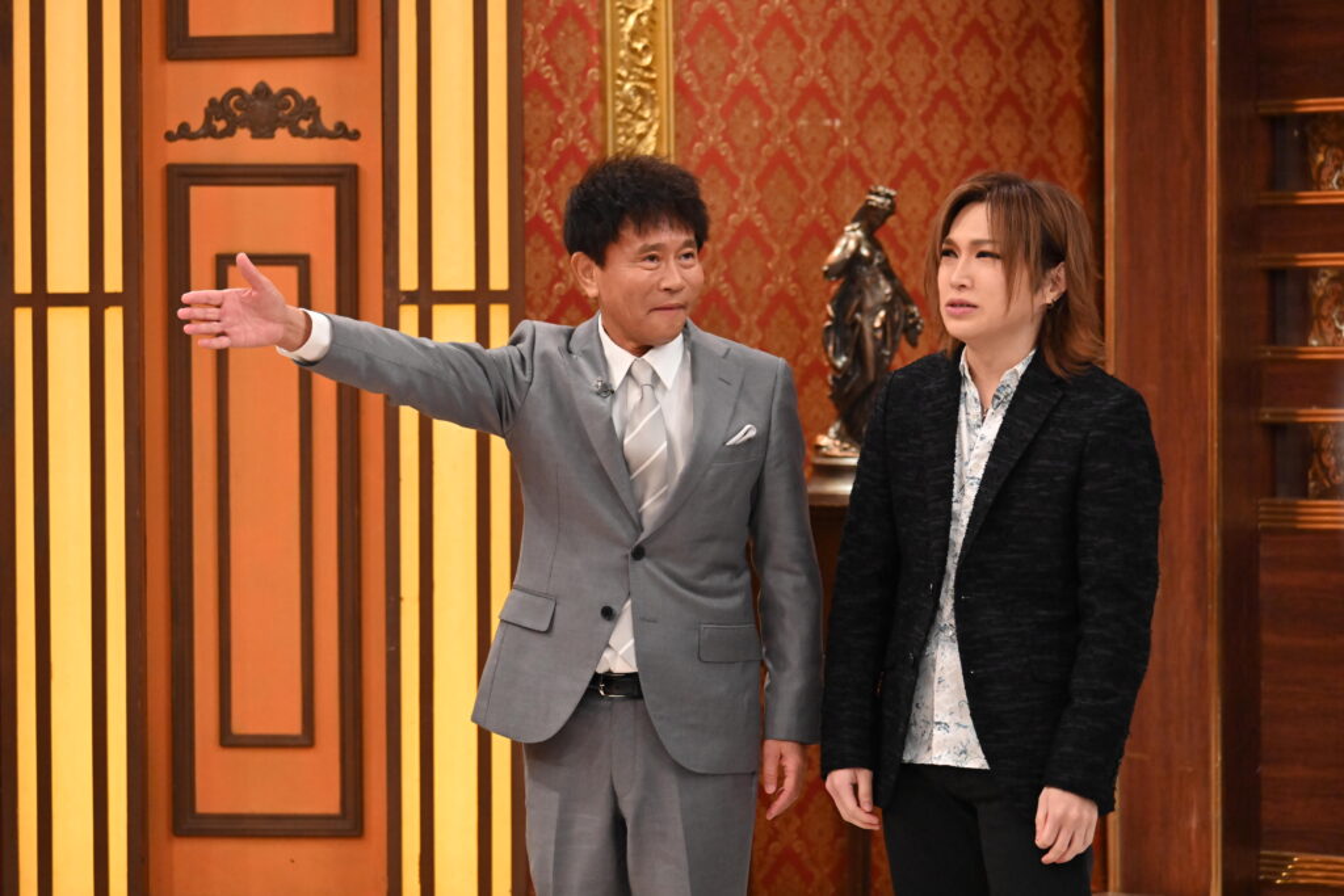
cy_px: 448
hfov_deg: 11.7
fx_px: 6534
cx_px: 672
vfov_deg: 7.8
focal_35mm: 175
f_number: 6.3
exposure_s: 1/400
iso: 4000
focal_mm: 175
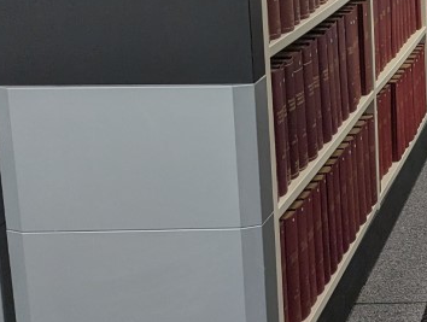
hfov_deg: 20.4
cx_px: 650
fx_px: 1001
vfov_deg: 17.8
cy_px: -11
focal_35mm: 81
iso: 61
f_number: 1.85
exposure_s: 1/83.3
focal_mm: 6.81
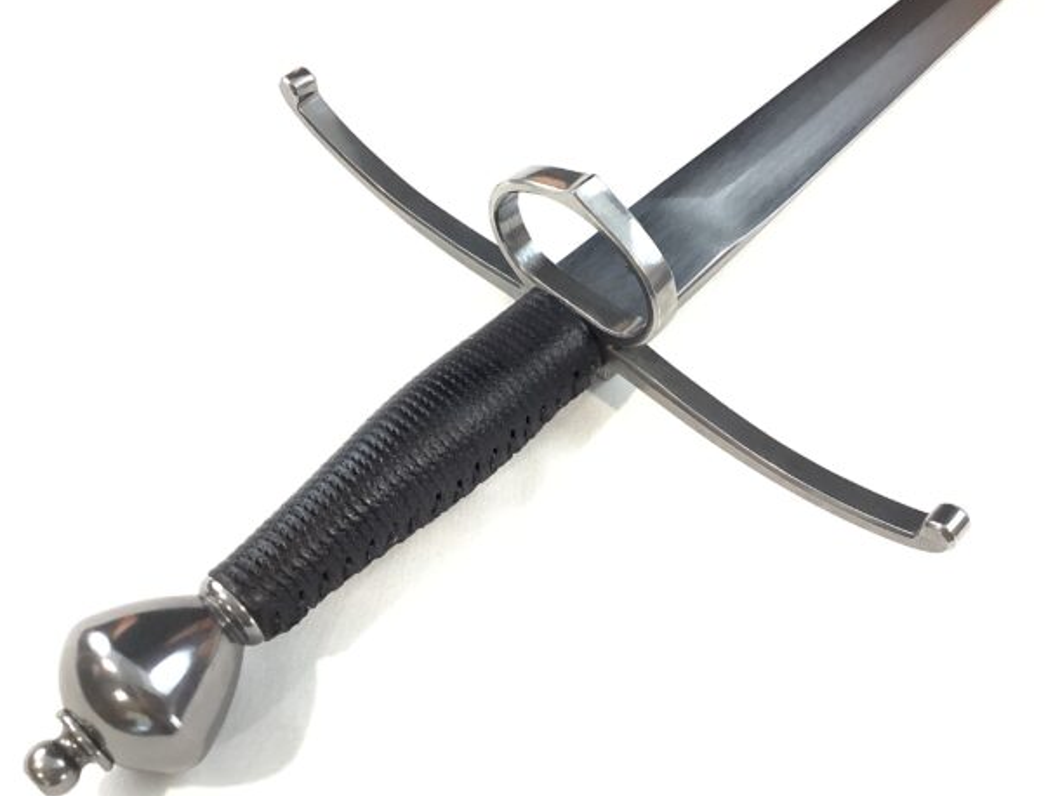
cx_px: 554
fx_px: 1195
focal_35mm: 39
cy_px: 407
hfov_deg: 47.8
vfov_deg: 36.8
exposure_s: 1/60
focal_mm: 3.3
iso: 250
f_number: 2.4
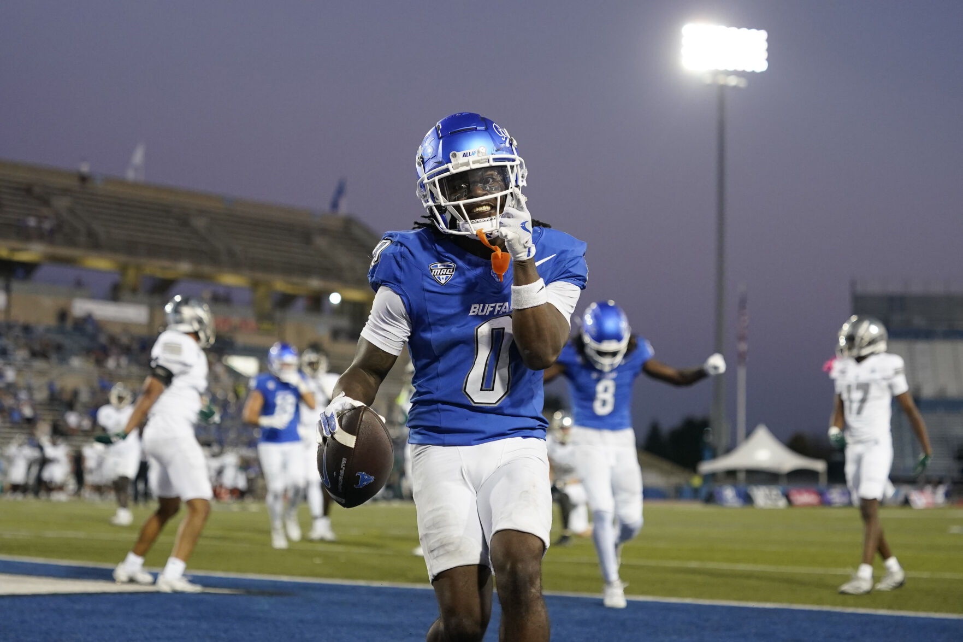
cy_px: 321
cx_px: 482
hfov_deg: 27.0
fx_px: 2006
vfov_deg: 18.2
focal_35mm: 75
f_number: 2
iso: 2500
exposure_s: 1/2500
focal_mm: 50
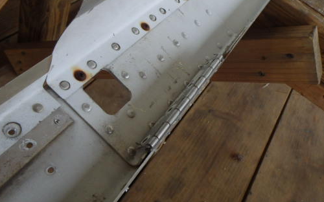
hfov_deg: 51.4
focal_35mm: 38
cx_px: 187
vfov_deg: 33.2
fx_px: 335
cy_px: 63
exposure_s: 1/60
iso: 200
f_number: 3.9
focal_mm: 5
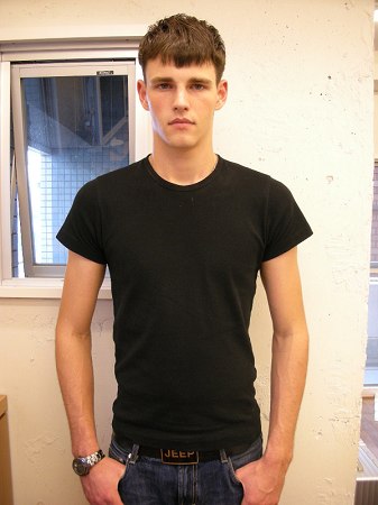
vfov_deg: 52.7
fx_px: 510
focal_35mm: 35
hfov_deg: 40.7
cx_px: 189
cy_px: 252
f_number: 2.8
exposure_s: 1/30
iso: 150
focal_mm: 5.8
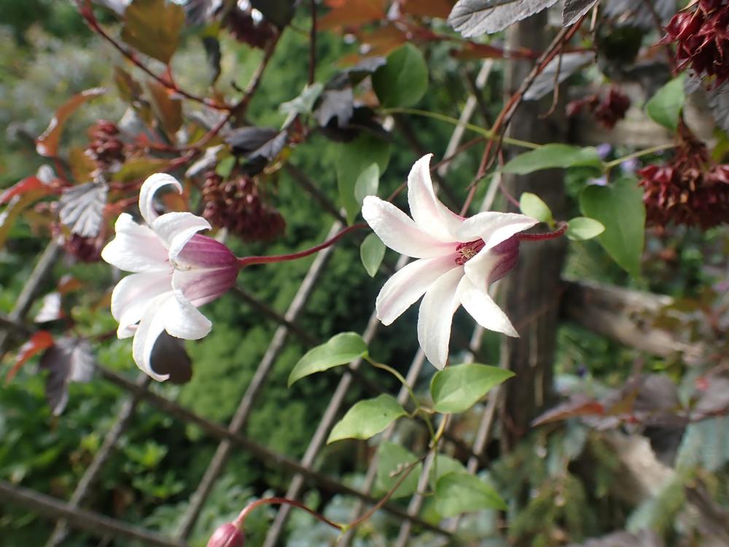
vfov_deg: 46.8
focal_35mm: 30
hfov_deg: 60.0
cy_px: 274
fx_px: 632
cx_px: 364
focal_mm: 5.4
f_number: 3.2
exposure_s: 1/320
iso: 100
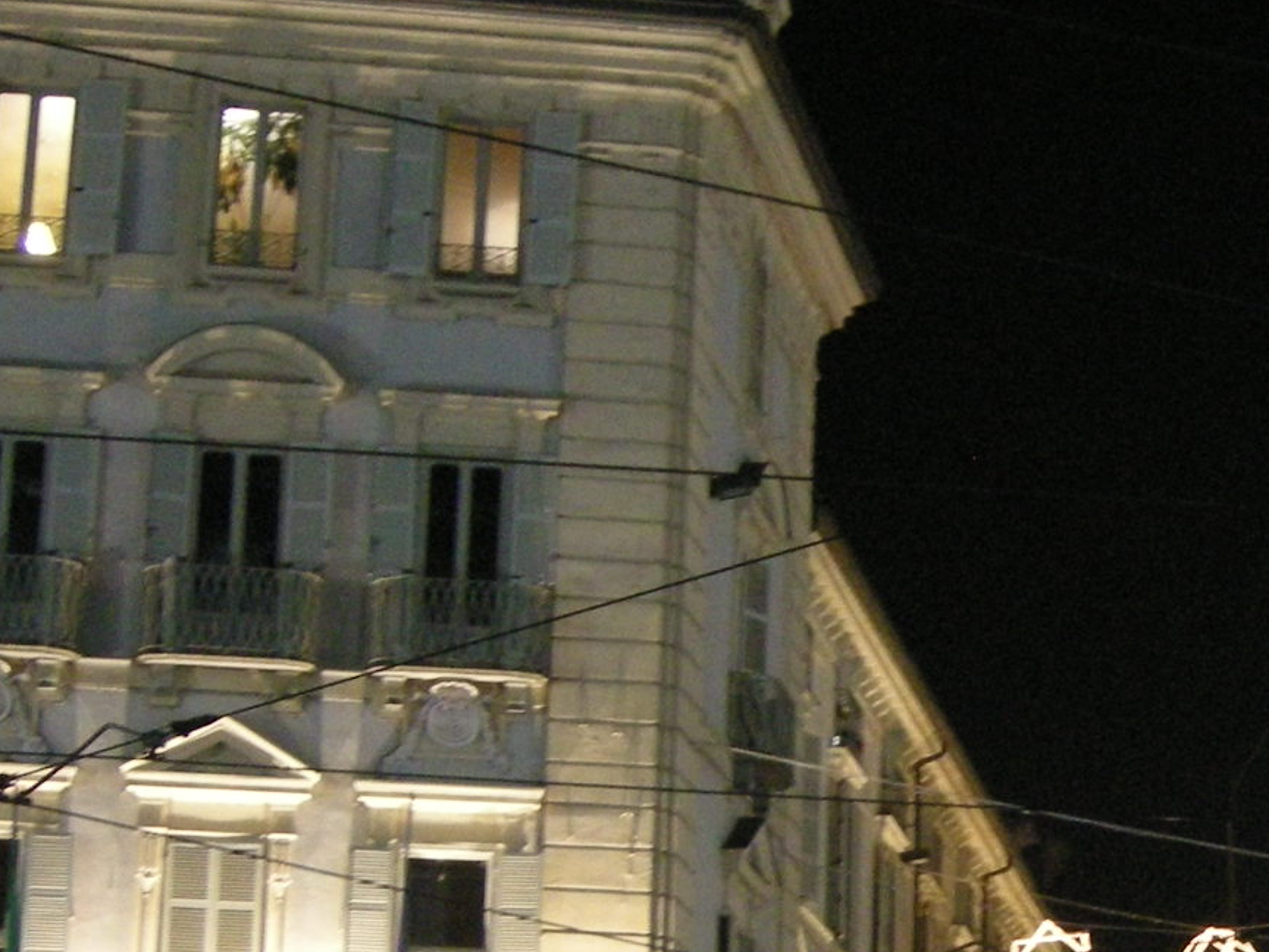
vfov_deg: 13.5
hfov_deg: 17.5
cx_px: 1454
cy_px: 940
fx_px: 3959
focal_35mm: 108
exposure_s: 1/9.2
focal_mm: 7.5
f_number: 2.7
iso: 400
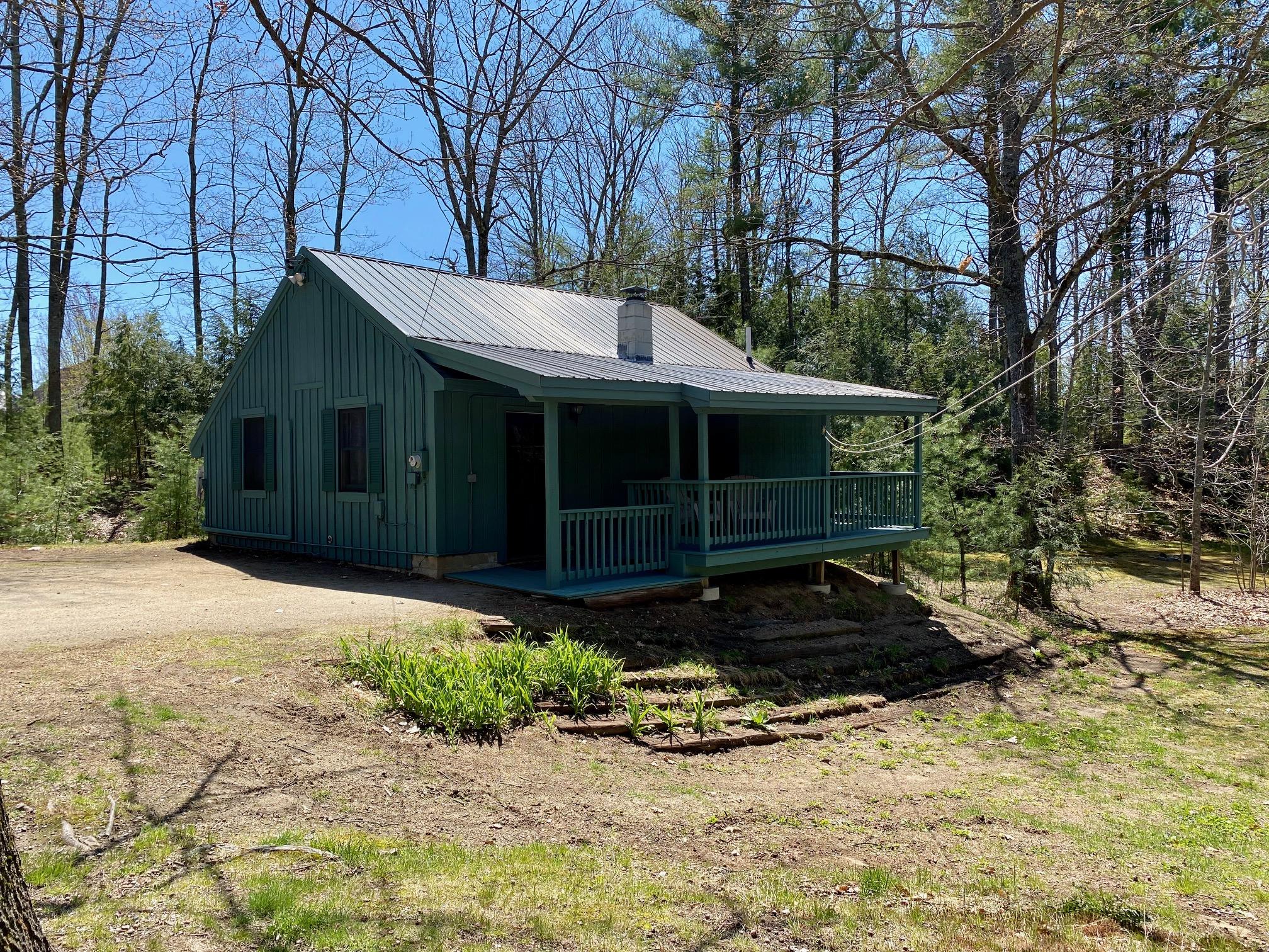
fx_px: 953
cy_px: 476
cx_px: 634
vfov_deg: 53.1
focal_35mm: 26
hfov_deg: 67.3
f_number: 1.8
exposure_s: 1/1585
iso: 32
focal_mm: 4.25
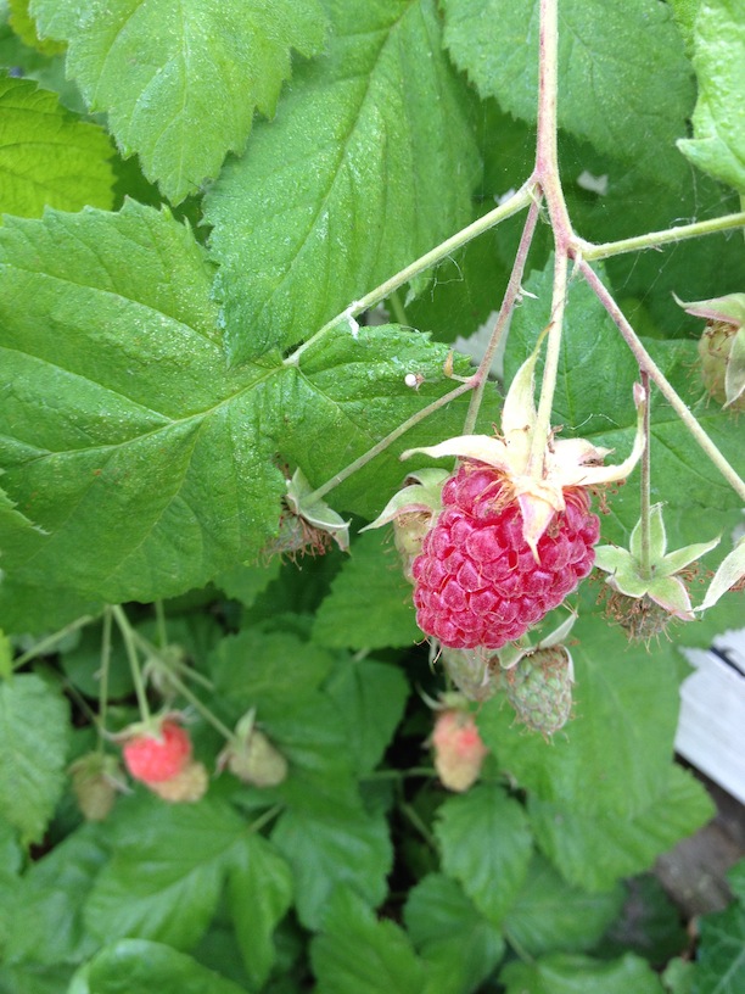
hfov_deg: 40.7
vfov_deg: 52.6
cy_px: 497
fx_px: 1004
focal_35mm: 35
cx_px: 372
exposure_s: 1/60
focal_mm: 4.28
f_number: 2.4
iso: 50
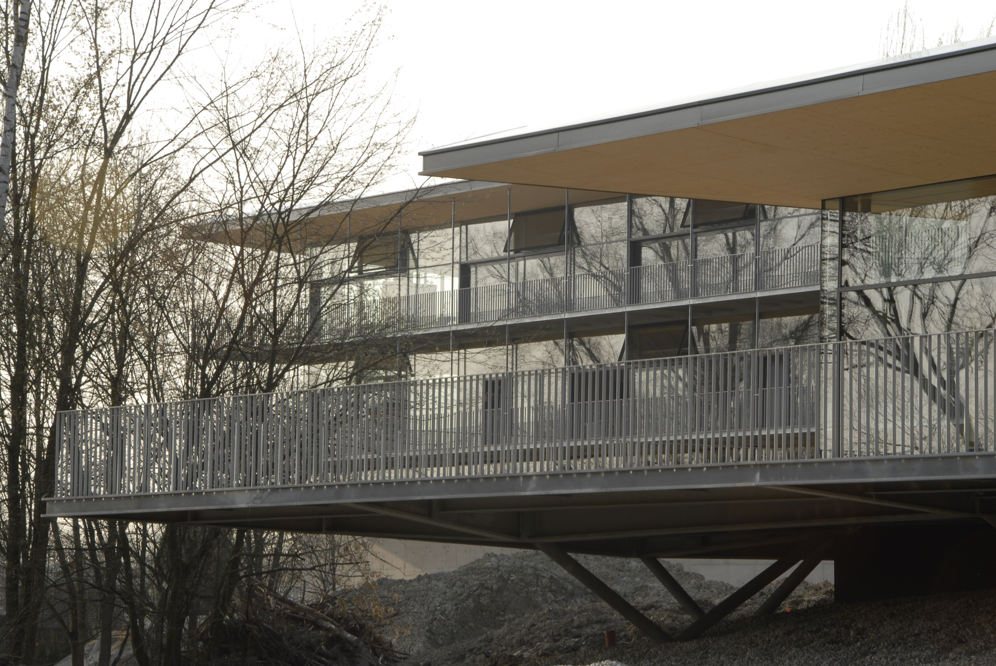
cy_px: 333
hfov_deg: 14.4
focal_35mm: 142
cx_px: 498
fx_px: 3947
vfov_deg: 9.7
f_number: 16
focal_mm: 95
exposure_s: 1/25
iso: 100
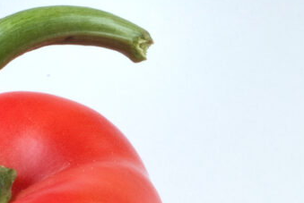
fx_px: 2875
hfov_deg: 6.1
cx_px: 199
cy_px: 405
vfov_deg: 4.0
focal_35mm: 340
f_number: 19
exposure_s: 1/90
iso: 200
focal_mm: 50
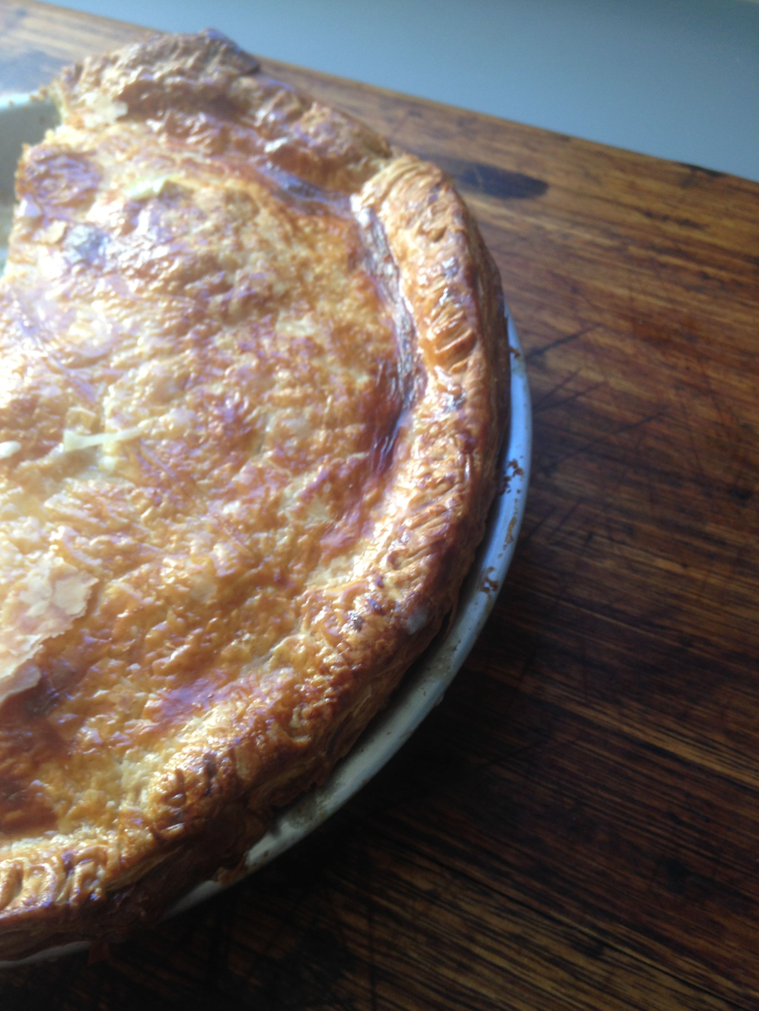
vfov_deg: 55.4
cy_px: 506
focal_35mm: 33
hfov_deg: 42.9
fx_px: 965
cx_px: 380
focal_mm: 4.12
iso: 50
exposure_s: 1/20
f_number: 2.4
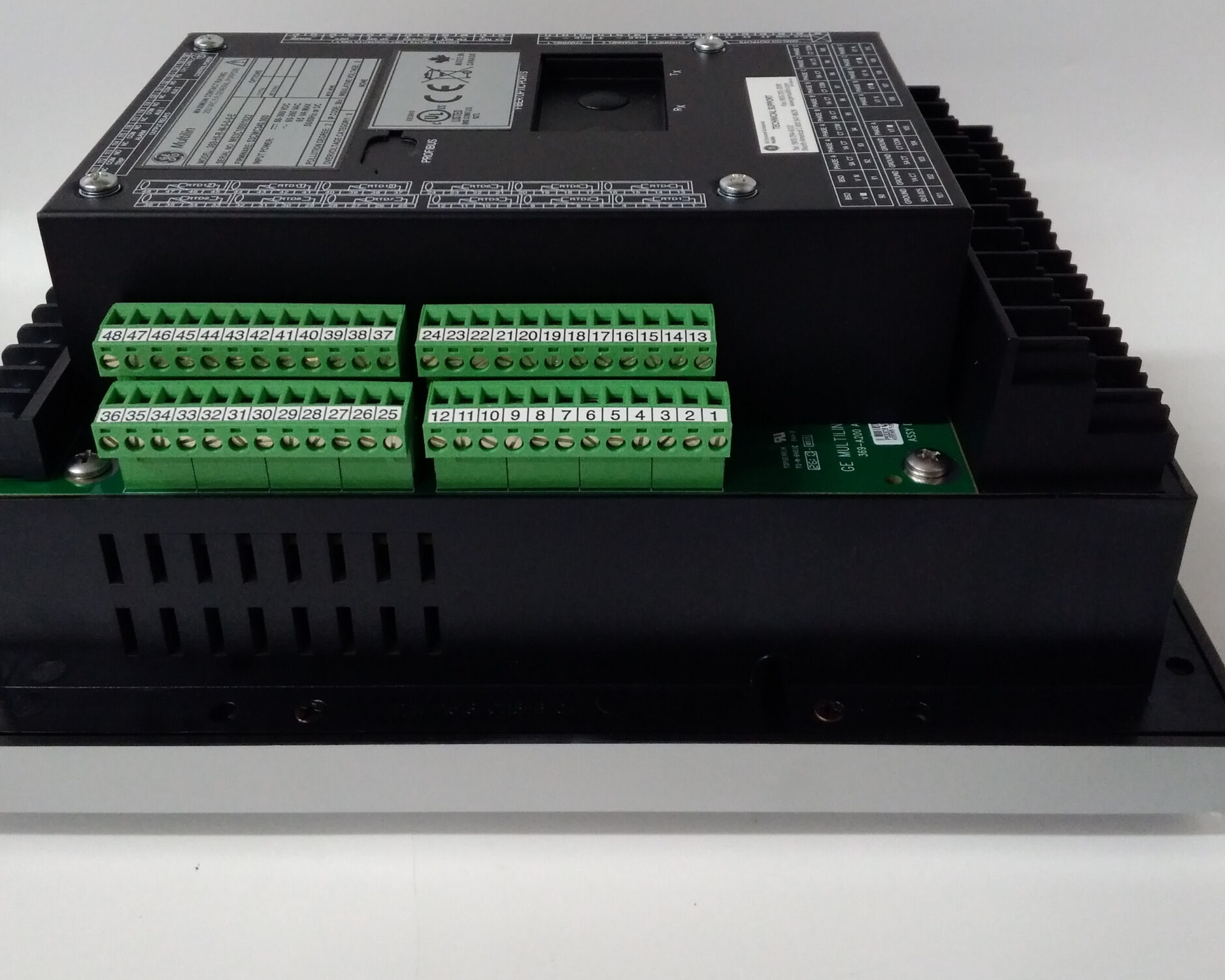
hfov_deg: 50.3
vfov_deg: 41.0
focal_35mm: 36
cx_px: 601
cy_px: 399
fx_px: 1305
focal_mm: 3.79
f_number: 2
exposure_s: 1/33
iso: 532
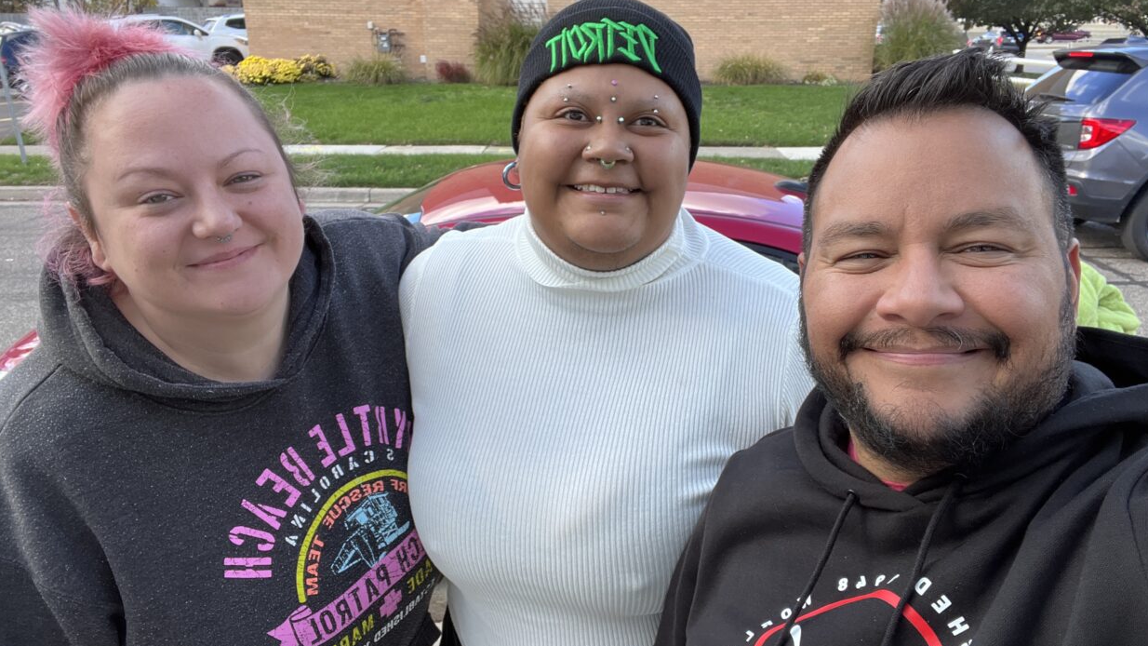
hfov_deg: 71.9
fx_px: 791
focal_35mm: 26
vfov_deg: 44.4
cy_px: 332
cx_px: 594
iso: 32
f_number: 2.2
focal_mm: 2.71
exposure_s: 1/121
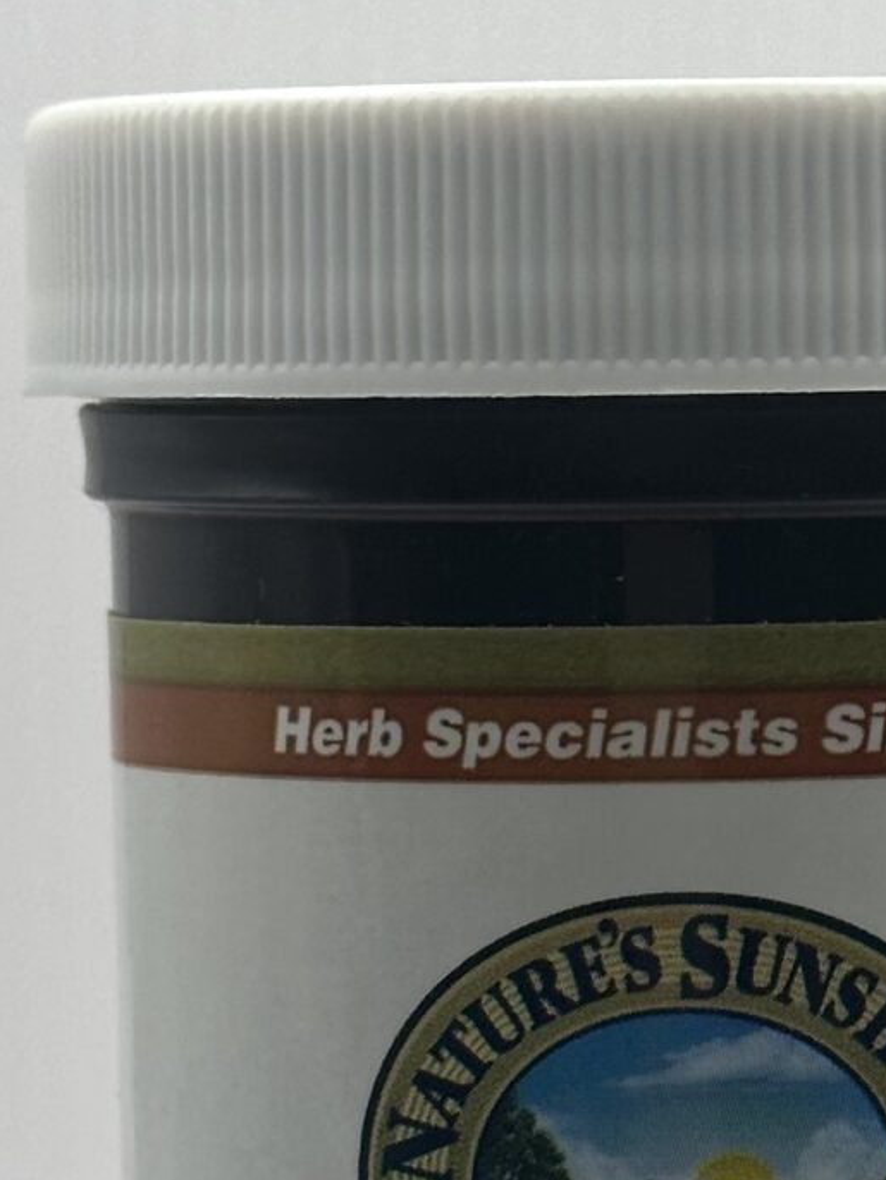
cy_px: 1235
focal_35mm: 179
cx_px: 767
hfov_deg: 8.3
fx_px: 6105
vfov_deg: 10.9
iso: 64
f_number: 1.78
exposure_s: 1/414
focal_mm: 6.86
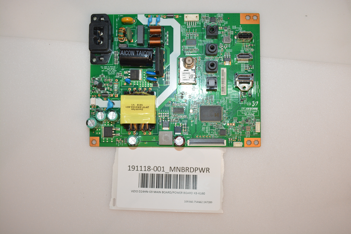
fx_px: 366
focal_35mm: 38
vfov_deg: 35.5
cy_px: 117
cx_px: 176
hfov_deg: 51.3
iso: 1000
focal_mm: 25
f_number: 6.3
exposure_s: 1/200
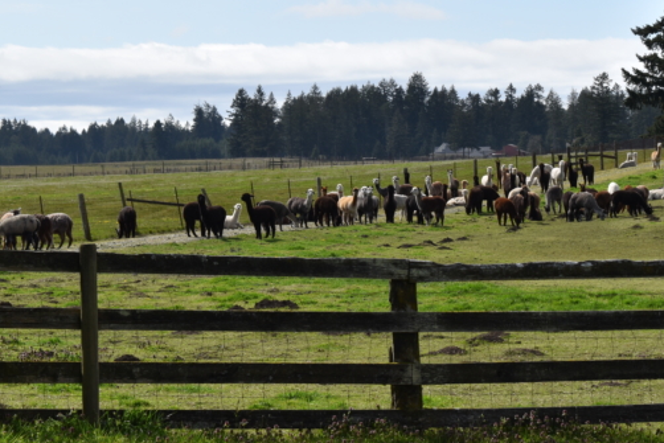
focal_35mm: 127
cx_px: 495
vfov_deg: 10.8
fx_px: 2339
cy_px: 173
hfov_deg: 16.1
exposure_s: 1/200
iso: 100
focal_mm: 55
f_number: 11
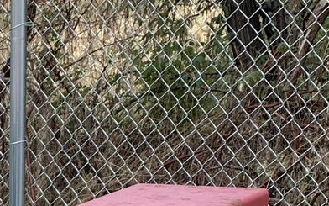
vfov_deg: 8.2
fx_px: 1291
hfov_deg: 13.4
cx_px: -212
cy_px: 525
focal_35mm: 144
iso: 25
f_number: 1.8
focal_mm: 4.25
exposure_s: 1/130
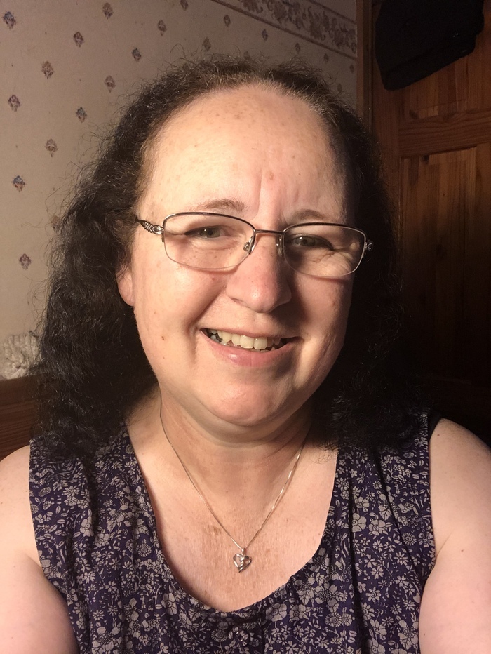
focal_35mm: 32
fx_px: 605
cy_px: 327
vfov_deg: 56.8
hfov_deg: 44.2
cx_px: 246
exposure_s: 1/50
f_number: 2.2
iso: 200
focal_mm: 2.87
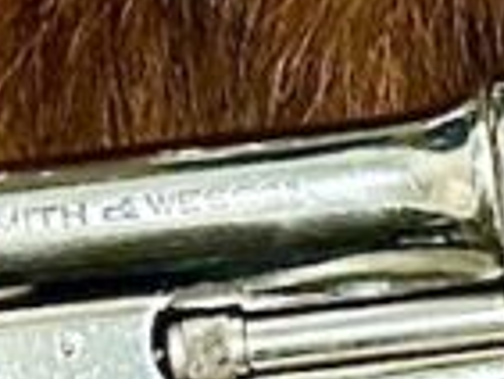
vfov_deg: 8.5
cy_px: 18
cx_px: 575
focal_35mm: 174
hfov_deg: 11.2
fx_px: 2536
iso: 800
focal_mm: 6.86
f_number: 1.78
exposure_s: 1/40
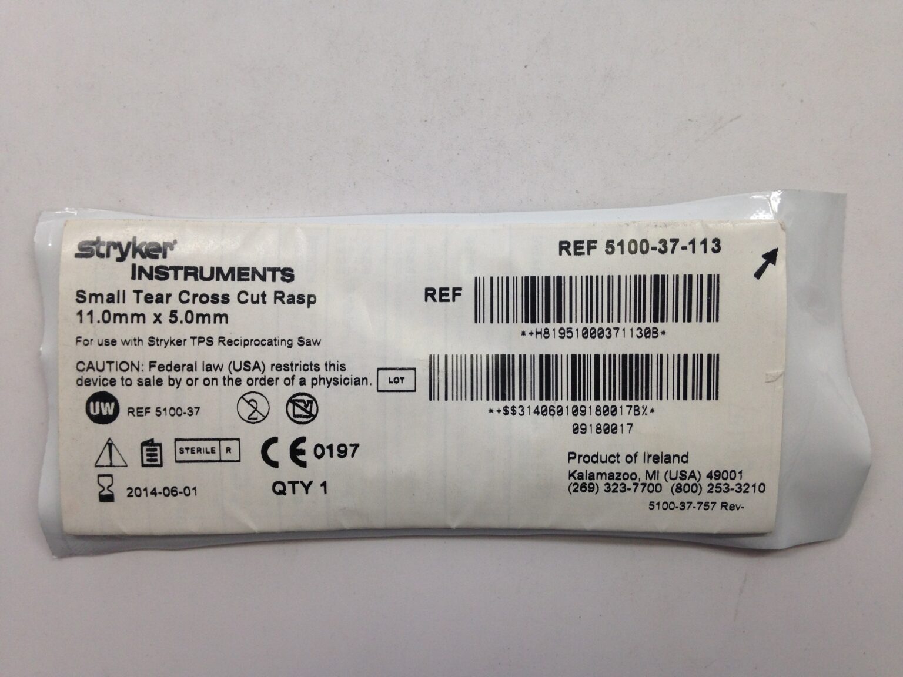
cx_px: 452
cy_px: 338
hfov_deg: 55.4
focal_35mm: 33
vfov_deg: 42.9
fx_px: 861
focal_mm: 4.12
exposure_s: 1/60
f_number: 2.4
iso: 64
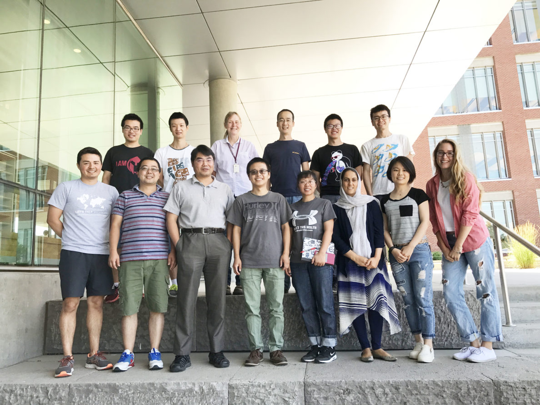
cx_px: 270
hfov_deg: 63.4
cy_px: 202
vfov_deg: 49.7
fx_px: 437
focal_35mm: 28
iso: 20
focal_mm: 3.99
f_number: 1.8
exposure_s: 1/252
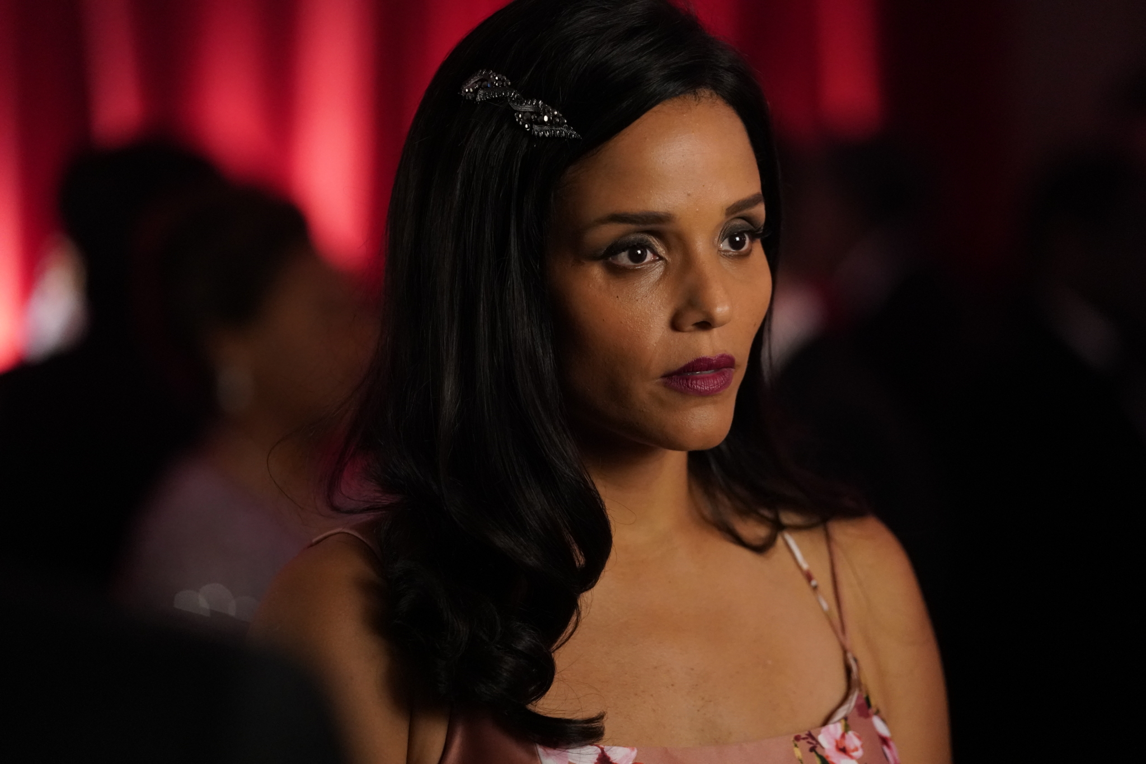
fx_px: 5506
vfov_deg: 7.9
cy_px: 382
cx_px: 573
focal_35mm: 173
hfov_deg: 11.9
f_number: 3.2
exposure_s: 1/160
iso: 8000
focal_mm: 173
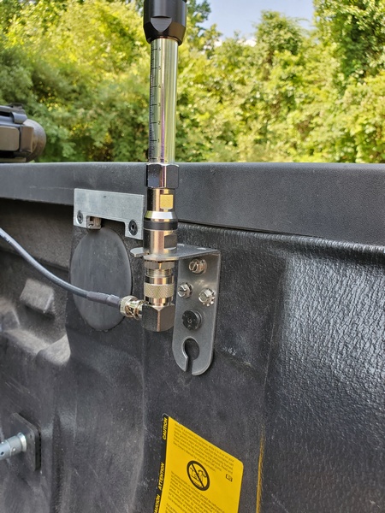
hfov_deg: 53.1
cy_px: 256
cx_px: 192
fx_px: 386
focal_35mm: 26
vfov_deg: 67.3
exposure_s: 1/97
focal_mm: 4.3
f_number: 2.4
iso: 50
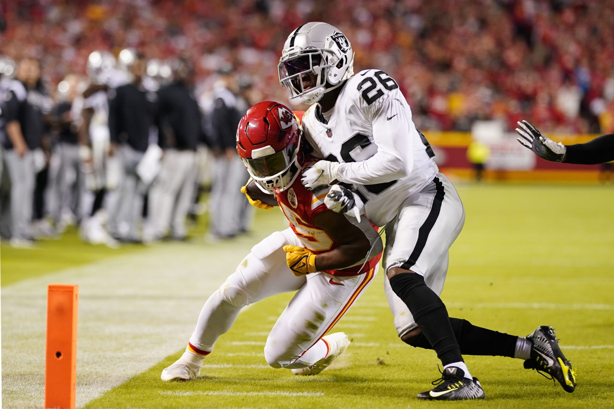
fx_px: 2302
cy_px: 204
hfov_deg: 15.2
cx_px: 307
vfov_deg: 10.2
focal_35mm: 135
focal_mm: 135
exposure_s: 1/1600
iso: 1250
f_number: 2
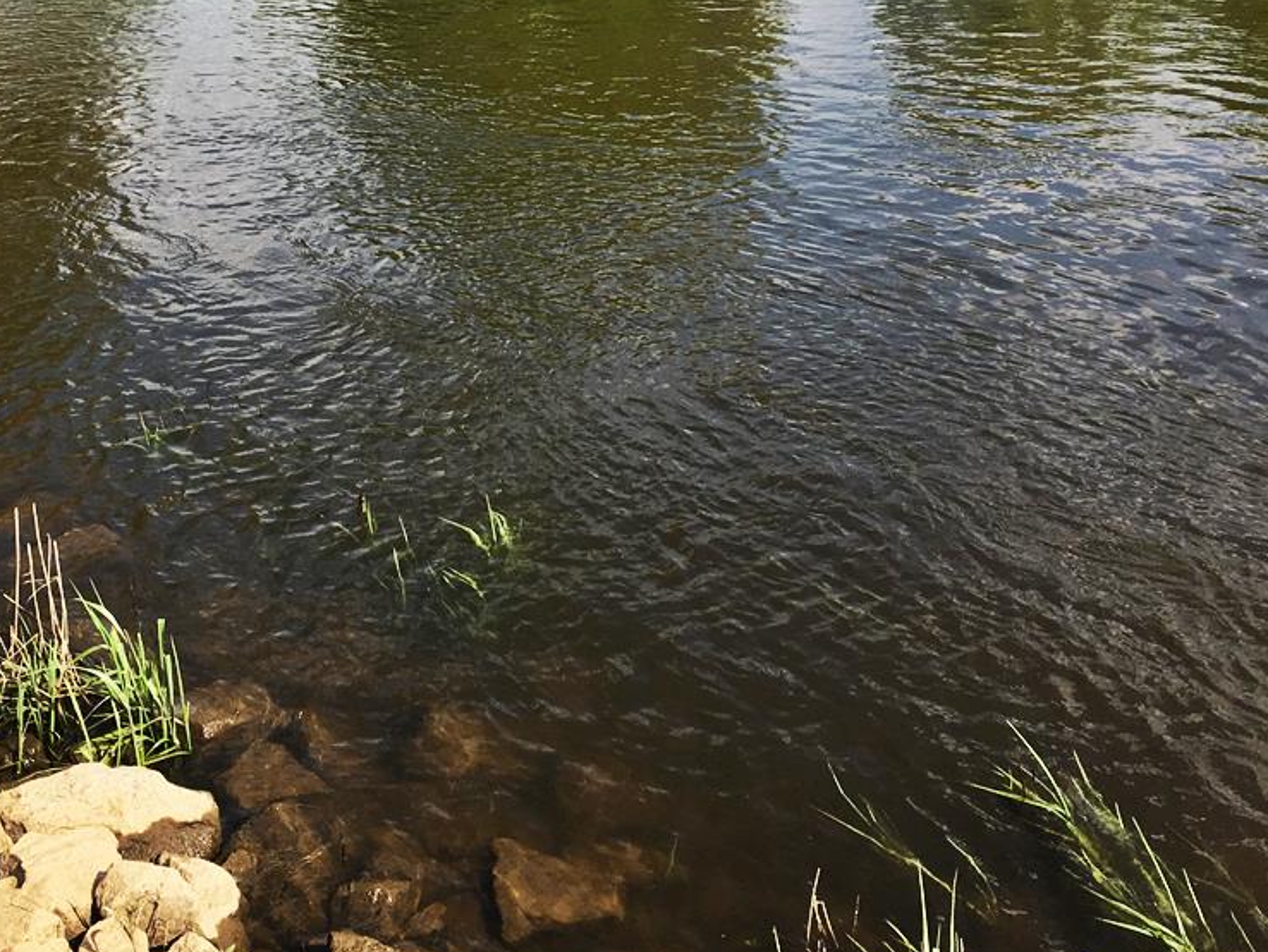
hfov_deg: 34.8
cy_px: 170
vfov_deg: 26.0
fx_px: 2015
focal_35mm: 55
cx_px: 495
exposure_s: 1/1282
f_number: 2.2
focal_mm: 4.15
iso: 25
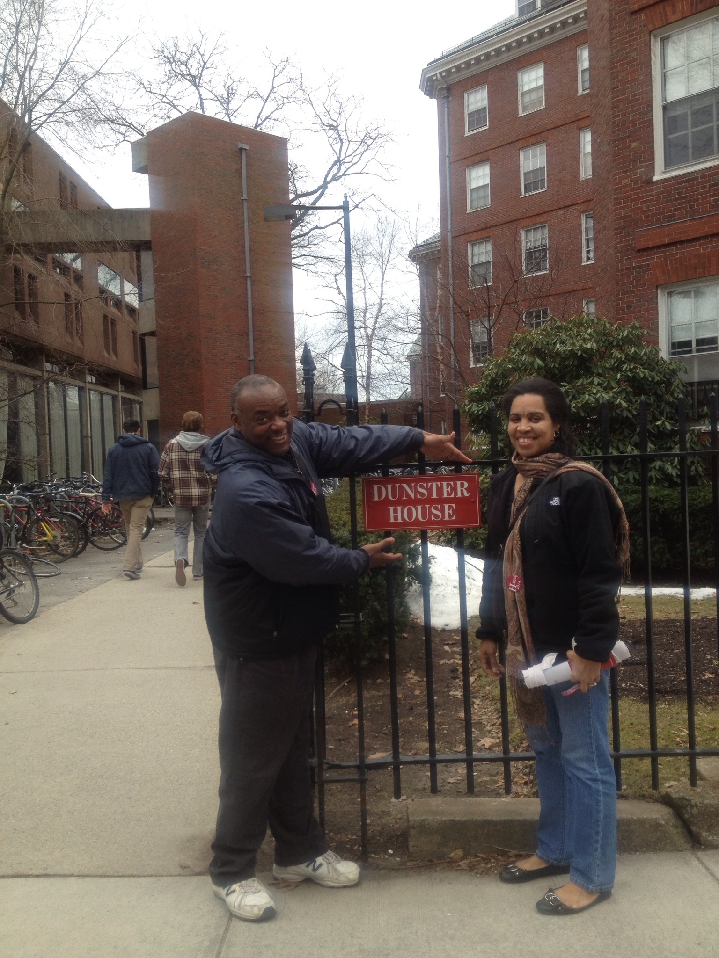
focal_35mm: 35
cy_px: 479
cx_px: 360
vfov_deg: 52.6
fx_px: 969
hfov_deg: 40.7
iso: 64
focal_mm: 4.28
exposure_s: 1/265
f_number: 2.4
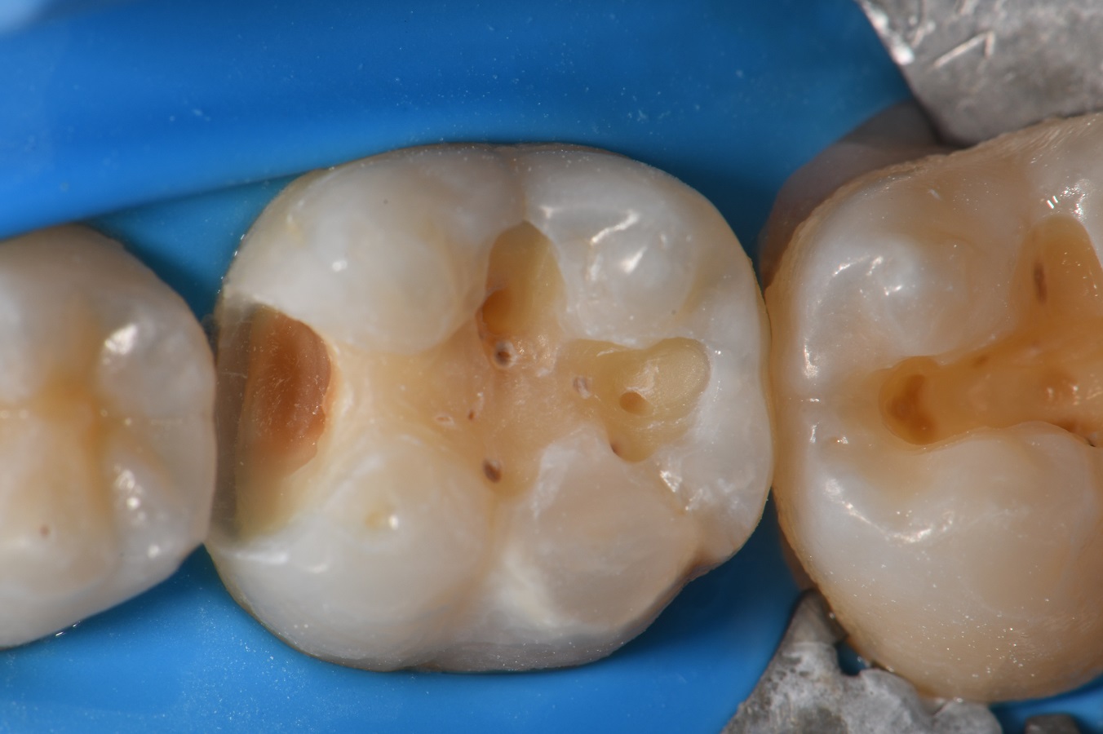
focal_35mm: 157
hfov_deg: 13.1
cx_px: 552
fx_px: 4808
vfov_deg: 8.7
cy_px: 367
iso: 200
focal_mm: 105
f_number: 32
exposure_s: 1/160
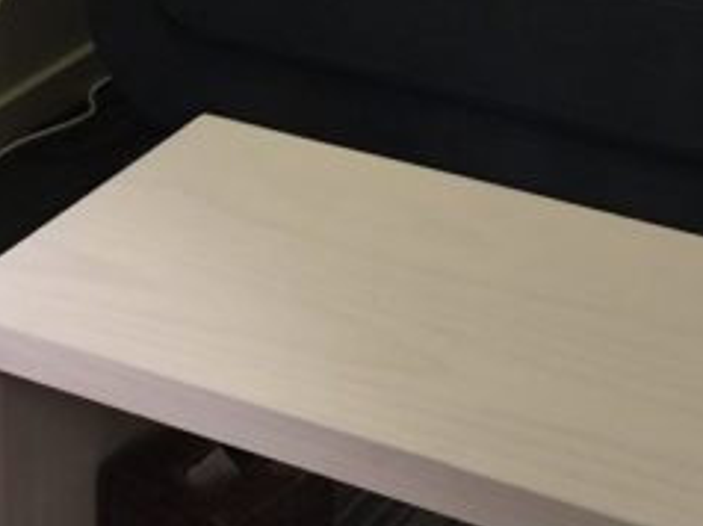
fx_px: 2536
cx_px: 41
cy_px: -112
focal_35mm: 125
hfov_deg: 15.6
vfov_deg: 11.6
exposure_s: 1/17
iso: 100
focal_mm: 4.15
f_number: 2.2
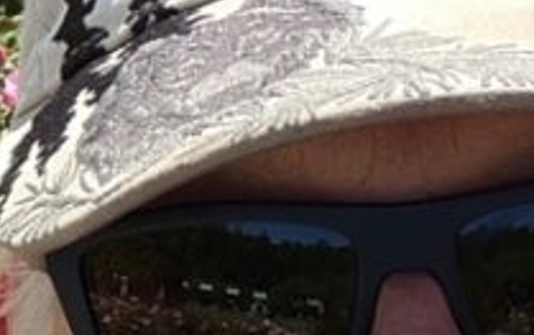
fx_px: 2039
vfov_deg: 9.3
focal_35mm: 140
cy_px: -26
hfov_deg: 13.8
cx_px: -309
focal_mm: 2.71
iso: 25
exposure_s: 1/226
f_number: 2.2
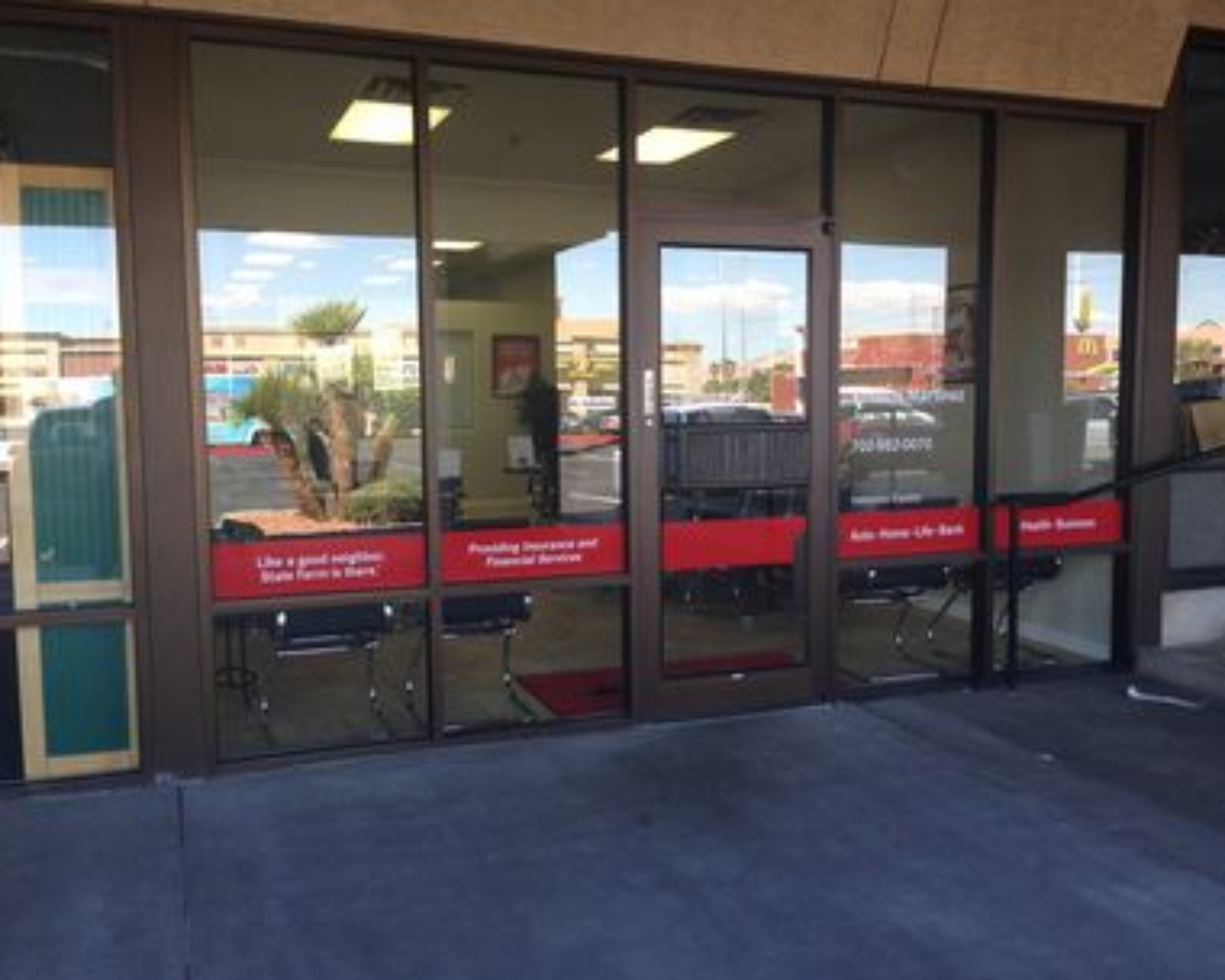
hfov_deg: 51.5
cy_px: 496
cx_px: 650
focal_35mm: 35
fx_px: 1269
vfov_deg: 42.2
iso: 64
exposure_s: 1/120
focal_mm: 4.12
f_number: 2.4
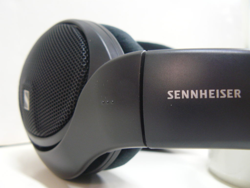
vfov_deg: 39.7
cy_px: 94
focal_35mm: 36
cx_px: 125
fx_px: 260
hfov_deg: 51.4
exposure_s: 1/10
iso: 200
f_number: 2.8
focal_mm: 6
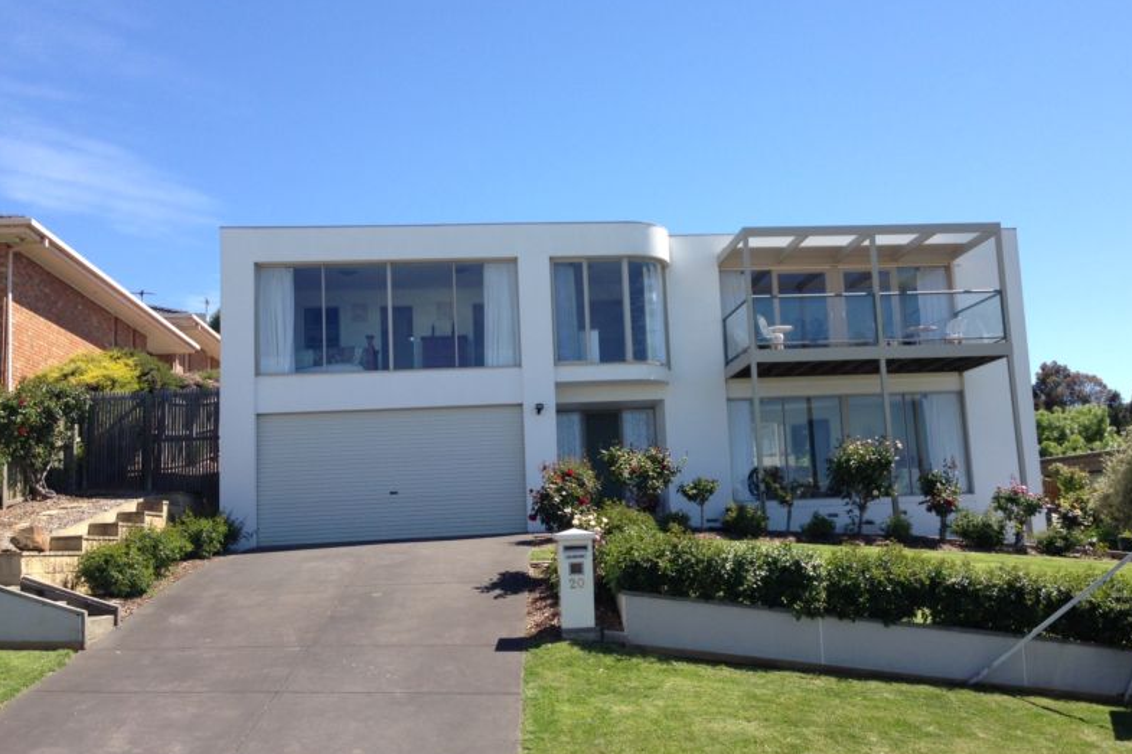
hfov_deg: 54.4
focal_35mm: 35
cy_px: 395
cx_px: 572
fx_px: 1100
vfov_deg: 37.8
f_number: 2.4
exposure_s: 1/968
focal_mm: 4.13
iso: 50
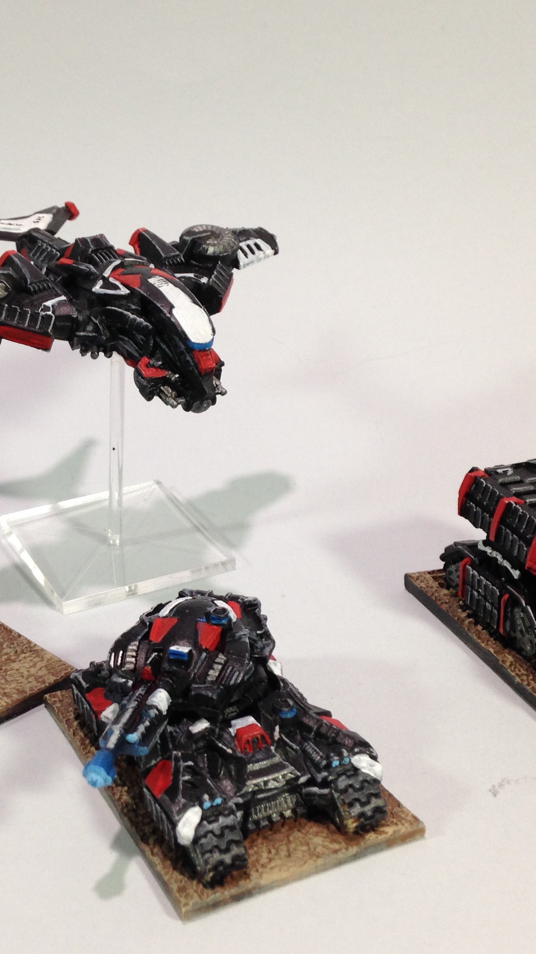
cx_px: 162
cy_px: 476
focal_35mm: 52
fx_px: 1314
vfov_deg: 39.9
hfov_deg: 22.9
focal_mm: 4.12
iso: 64
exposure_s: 1/20
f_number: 2.4
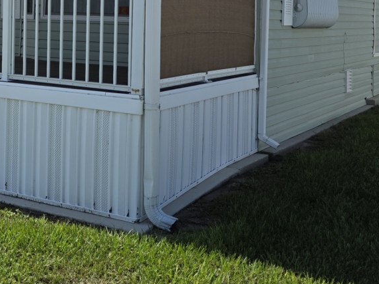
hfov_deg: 29.7
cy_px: 19
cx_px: 25
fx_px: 679
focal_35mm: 62
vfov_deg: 22.9
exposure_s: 1/5608
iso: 80
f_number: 1.7
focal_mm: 6.3
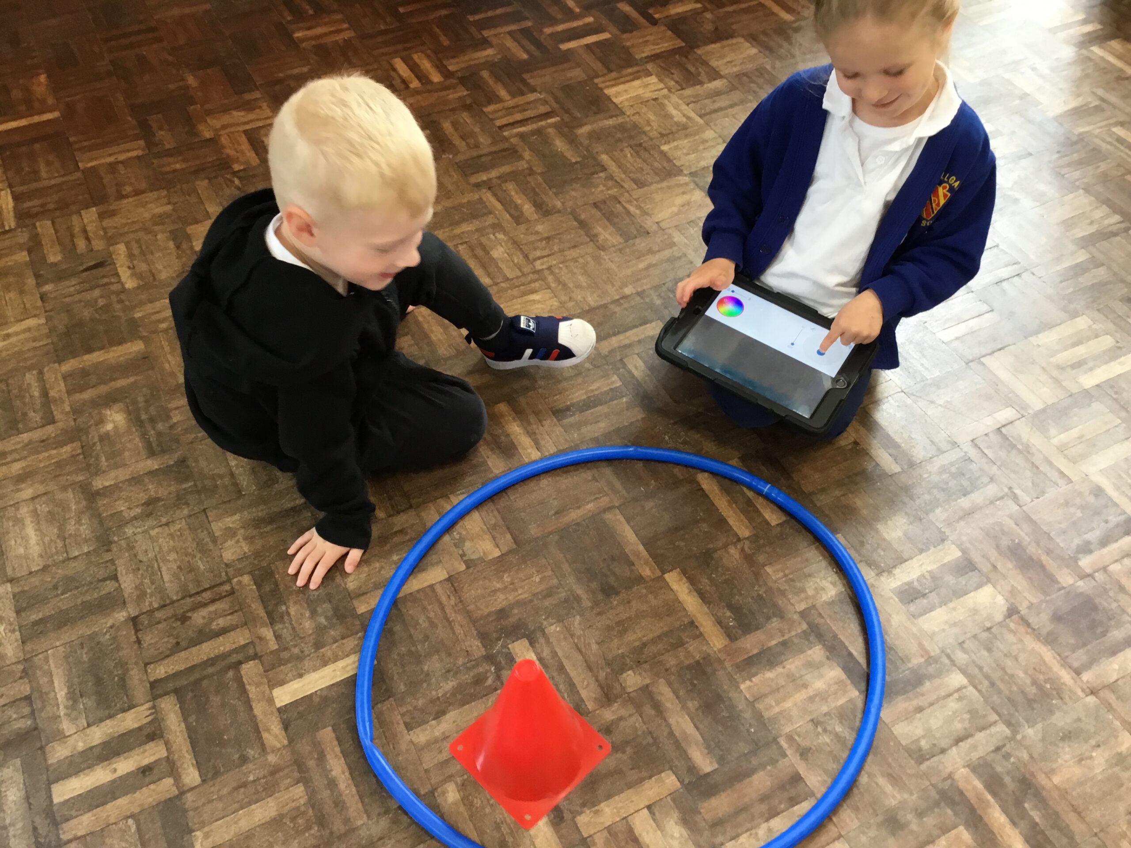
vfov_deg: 45.4
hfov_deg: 58.4
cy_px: 424
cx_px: 566
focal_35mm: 31
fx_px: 1013
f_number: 2.4
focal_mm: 3.3
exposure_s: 1/33
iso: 80
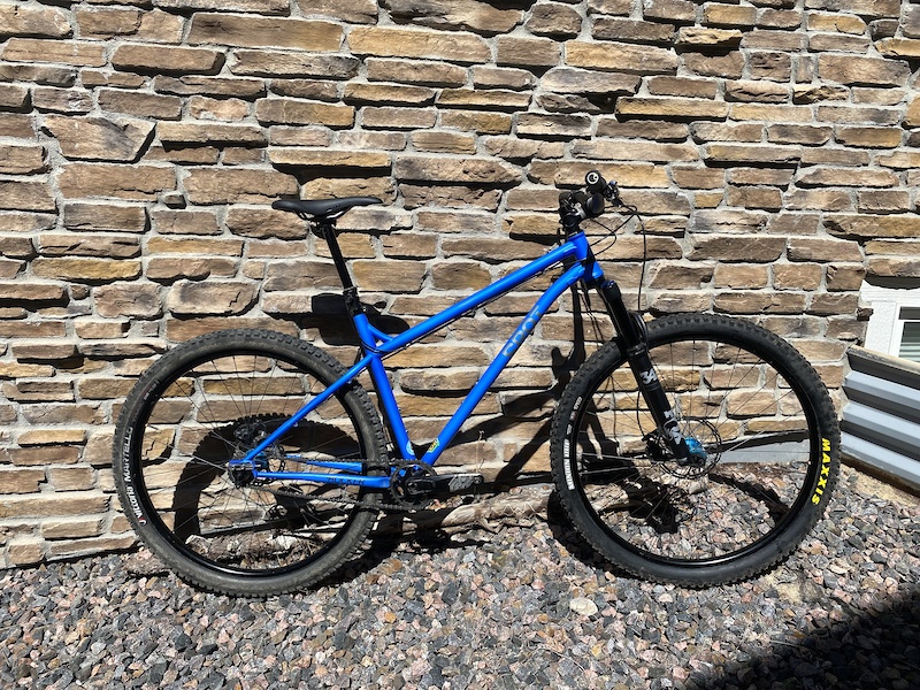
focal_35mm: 26
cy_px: 345
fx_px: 691
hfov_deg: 67.3
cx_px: 460
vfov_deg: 53.1
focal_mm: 4.25
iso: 32
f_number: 1.8
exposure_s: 1/3125
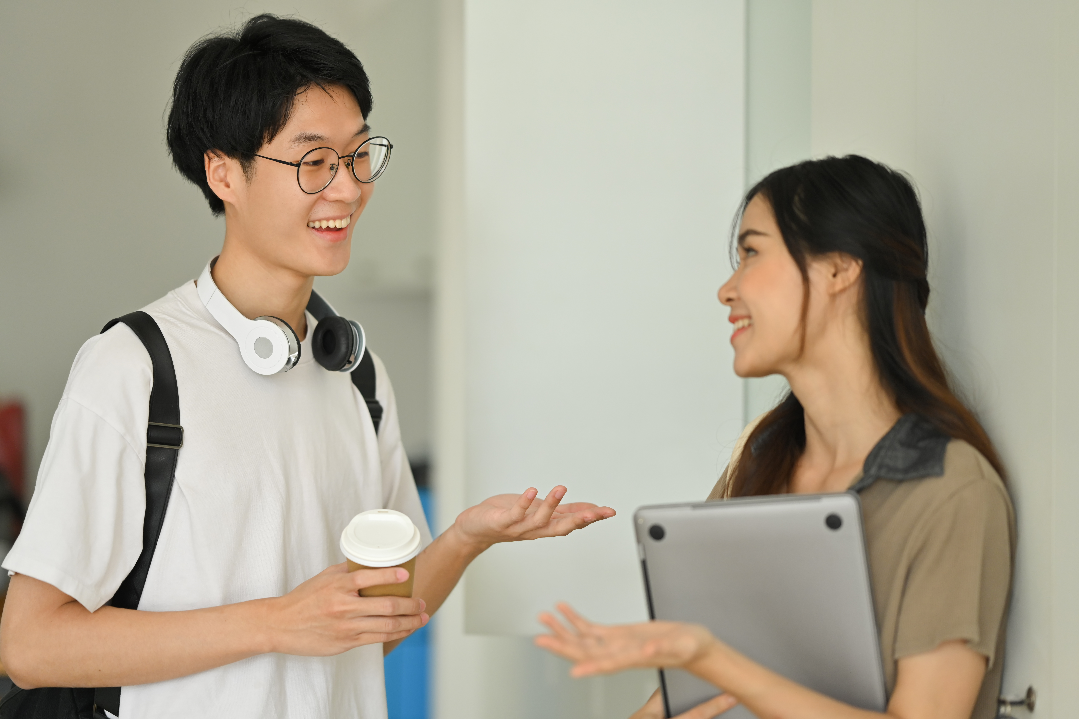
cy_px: 360
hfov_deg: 23.9
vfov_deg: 16.1
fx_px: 2547
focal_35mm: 85
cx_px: 540
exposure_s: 1/800
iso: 400
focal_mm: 85
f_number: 1.8
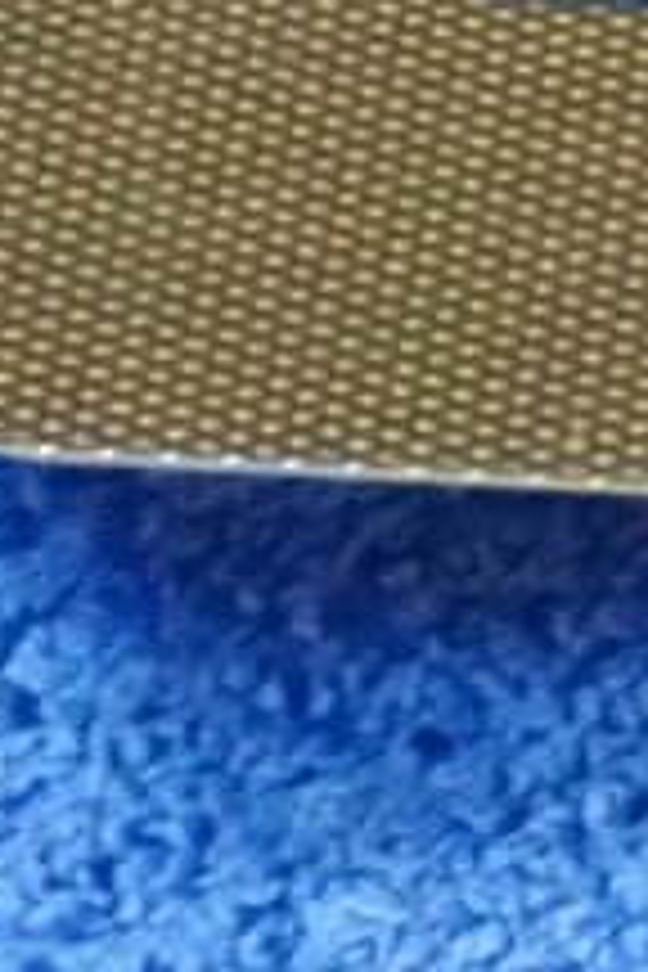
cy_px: -72
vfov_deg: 4.9
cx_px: 2848
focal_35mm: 424
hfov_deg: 3.1
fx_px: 11447
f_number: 4
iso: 800
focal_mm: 7.3
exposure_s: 1/20
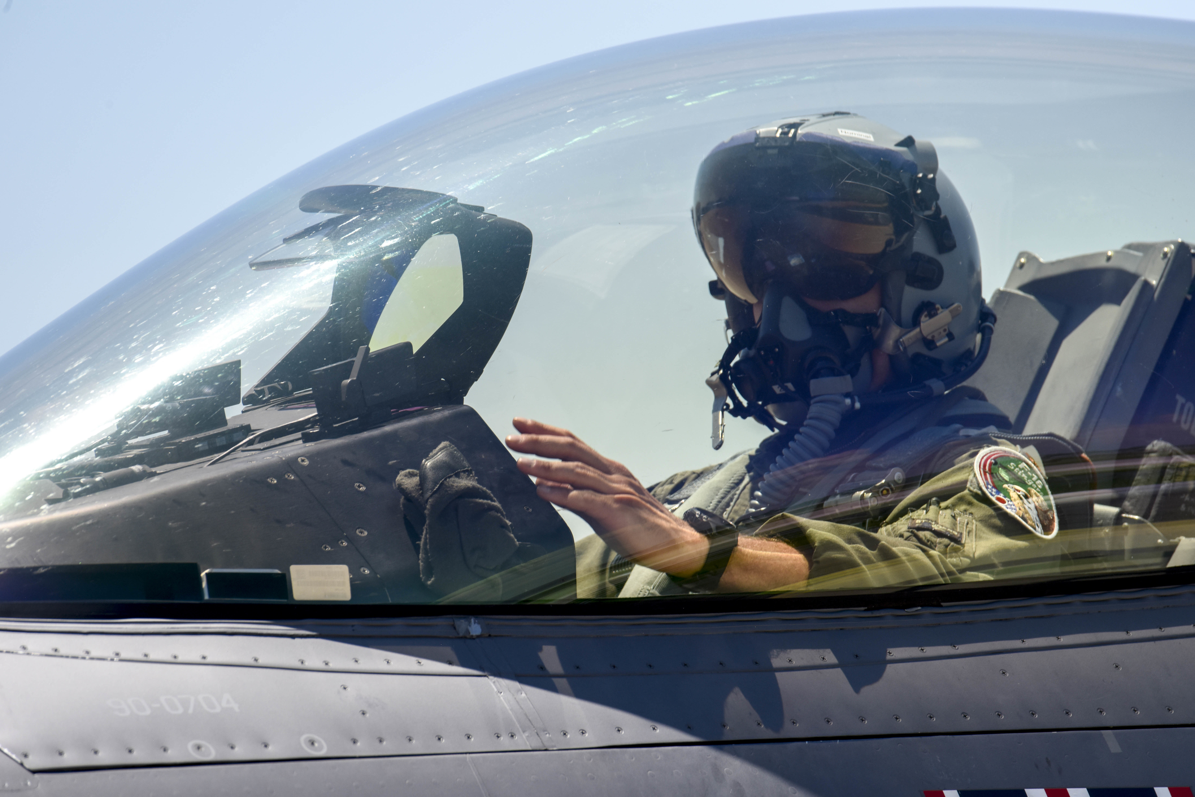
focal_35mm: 600
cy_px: 398
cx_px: 598
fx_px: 19922
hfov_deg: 3.4
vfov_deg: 2.3
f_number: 9
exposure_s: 1/1000
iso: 500
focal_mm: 600
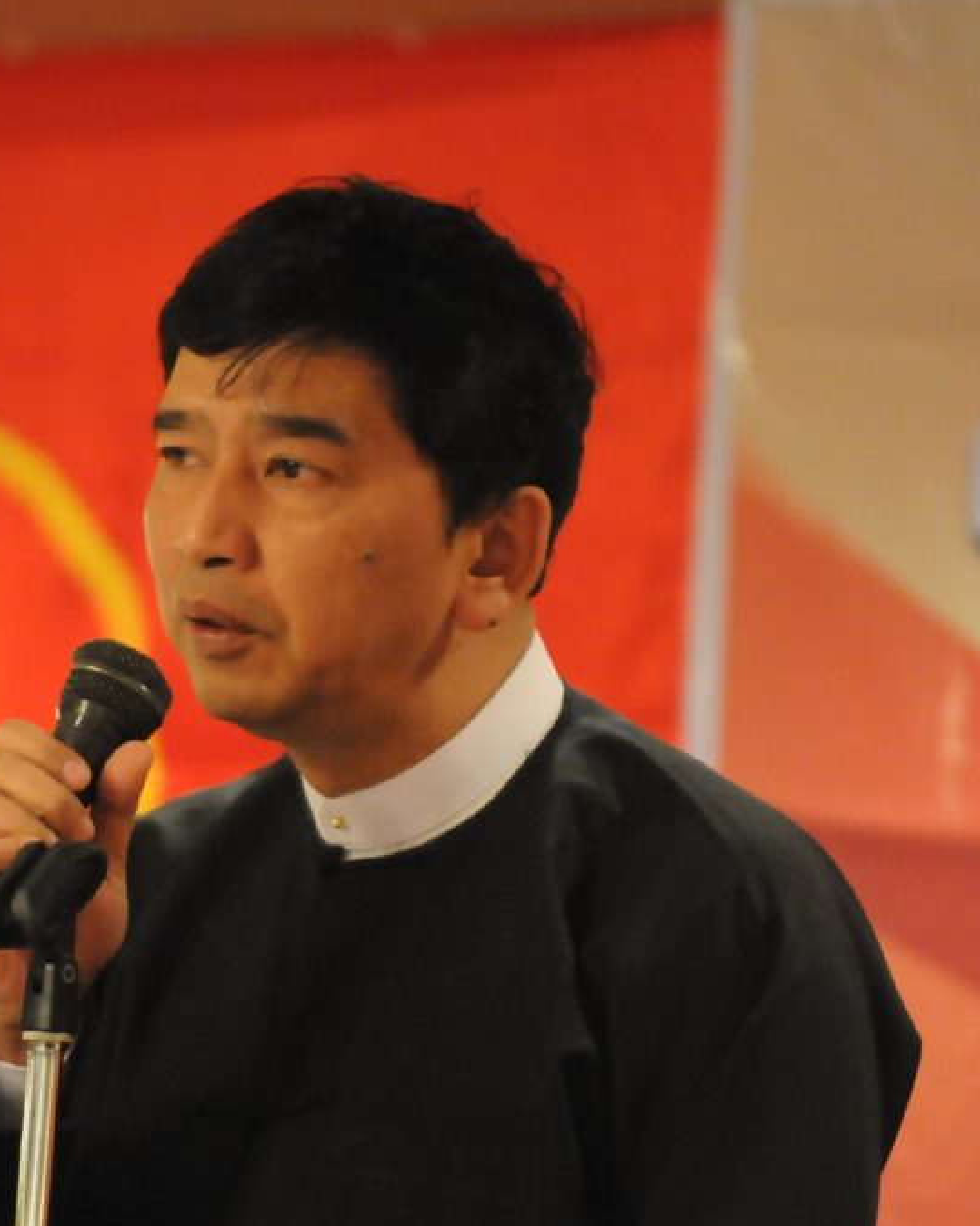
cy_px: 615
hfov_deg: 3.6
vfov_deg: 4.5
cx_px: 238
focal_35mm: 427
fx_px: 15485
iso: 3200
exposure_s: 1/160
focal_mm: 200
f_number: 2.8
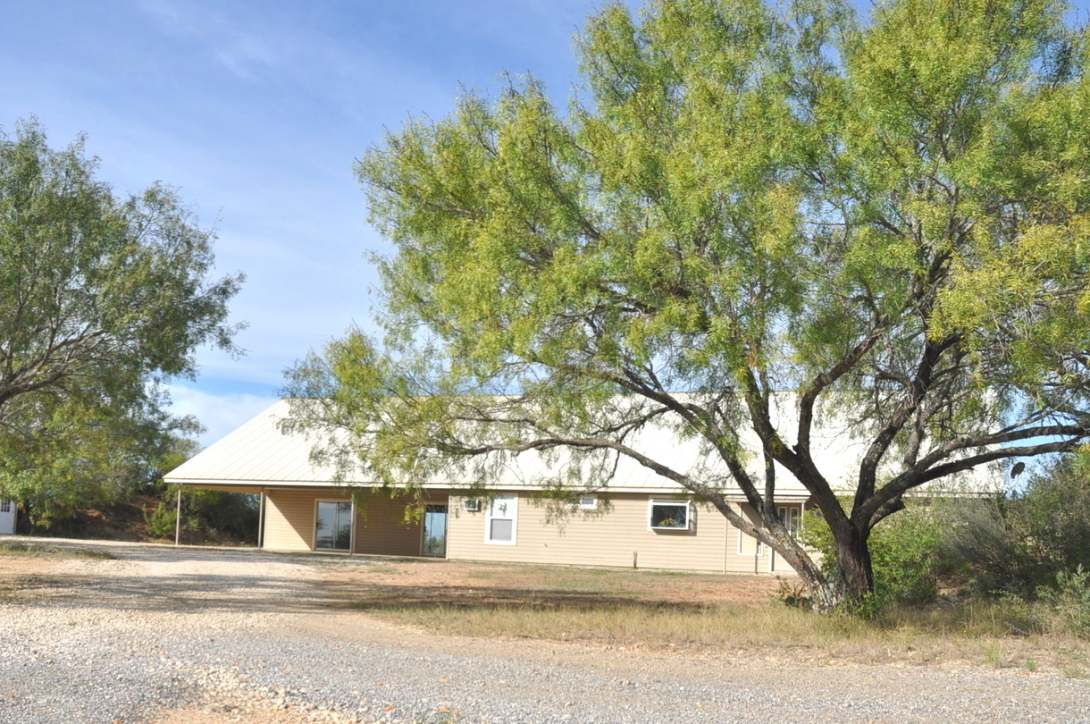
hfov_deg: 52.8
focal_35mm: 36
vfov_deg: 36.6
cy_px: 434
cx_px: 433
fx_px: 1089
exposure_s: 1/400
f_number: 10
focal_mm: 18
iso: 200
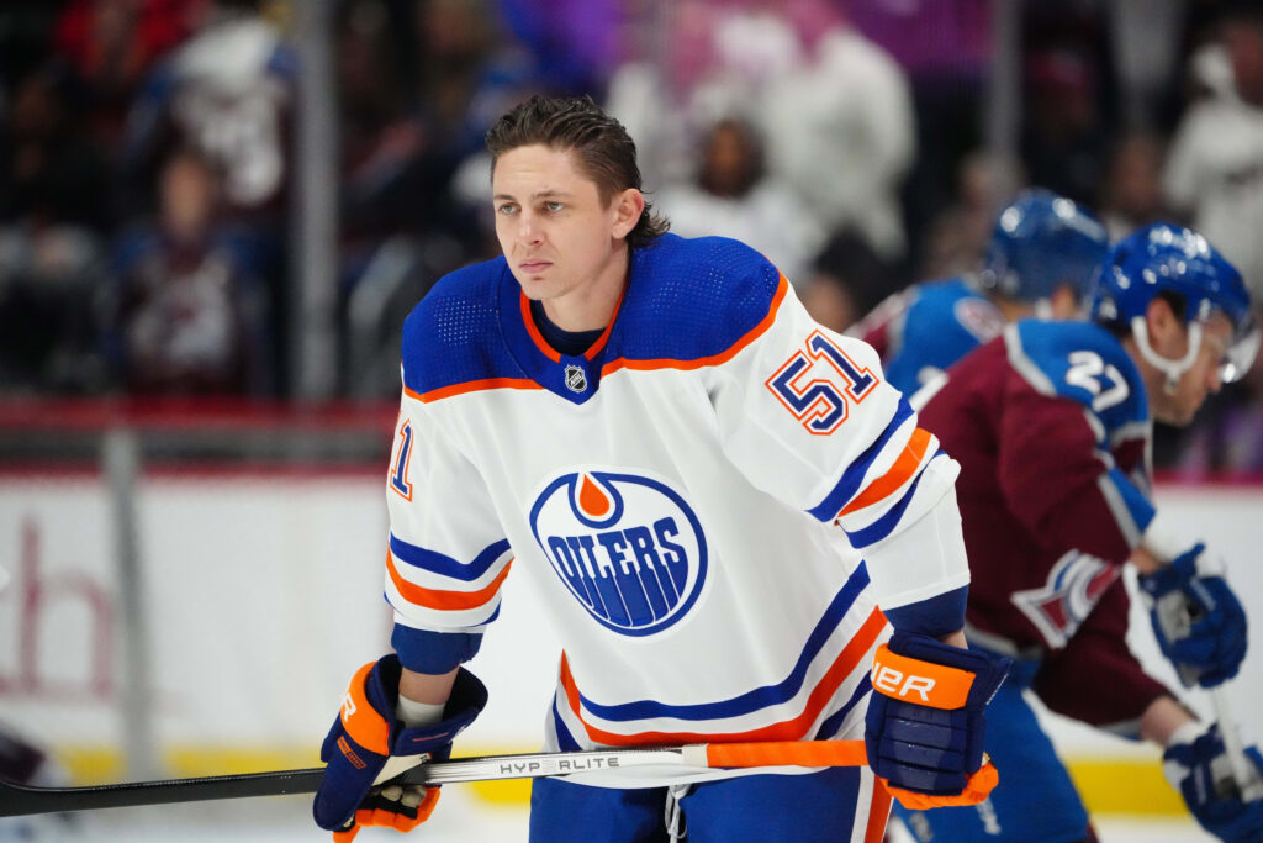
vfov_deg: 2.6
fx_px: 18560
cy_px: 422
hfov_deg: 3.9
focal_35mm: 529
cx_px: 632
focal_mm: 529
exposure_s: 1/2000
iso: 12800
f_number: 6.3
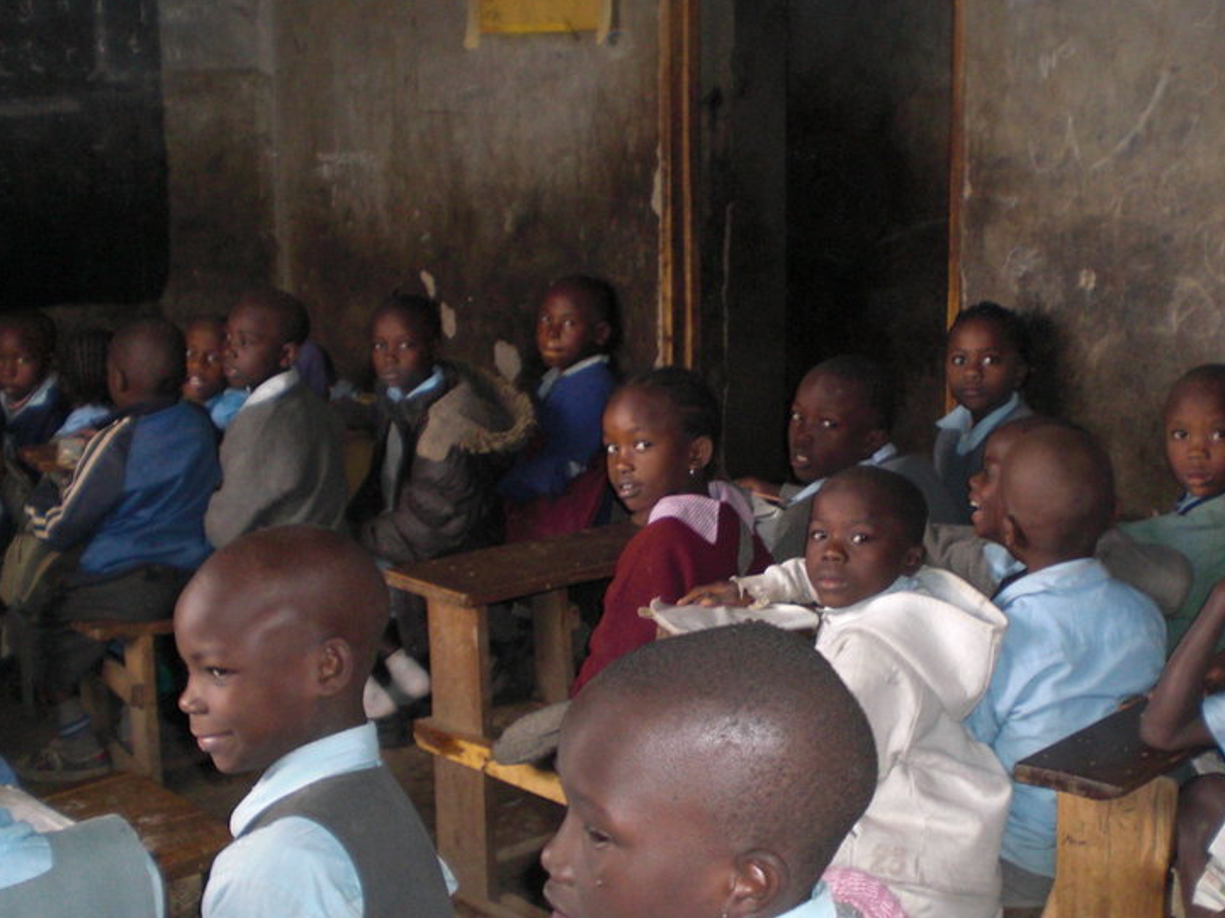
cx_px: 770
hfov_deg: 35.4
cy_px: 483
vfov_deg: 27.0
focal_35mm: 54
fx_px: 1910
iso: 200
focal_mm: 6.3
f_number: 3.1
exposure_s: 1/60
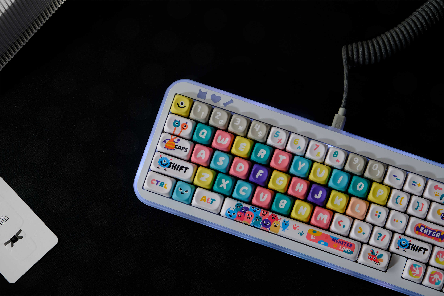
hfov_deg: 24.5
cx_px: 222
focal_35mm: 83
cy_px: 148
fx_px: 1024
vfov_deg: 16.5
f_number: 4
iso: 200
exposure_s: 1/60
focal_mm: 55
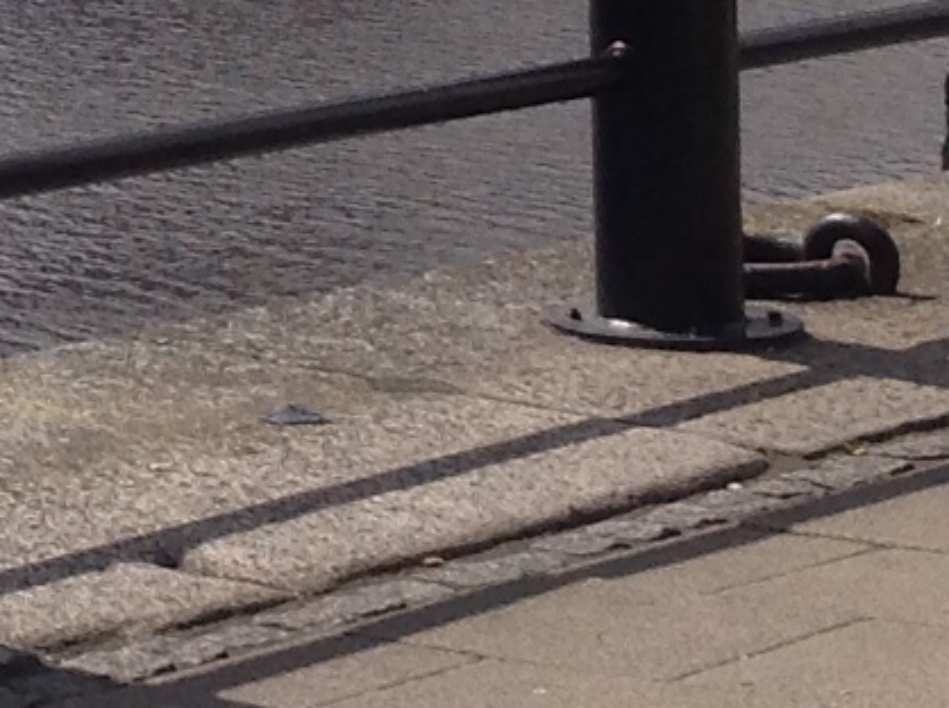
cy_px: -726
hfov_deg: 8.7
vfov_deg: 6.6
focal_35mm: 217
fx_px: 5939
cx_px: -917
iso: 50
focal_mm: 4.28
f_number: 2.4
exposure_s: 1/2160
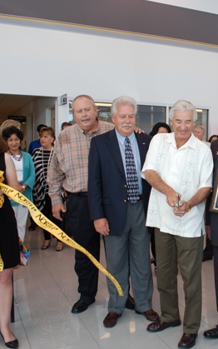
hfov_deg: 29.2
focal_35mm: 42
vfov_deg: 47.2
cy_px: 175
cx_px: 199
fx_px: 399
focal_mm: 18
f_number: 5.6
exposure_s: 1/125
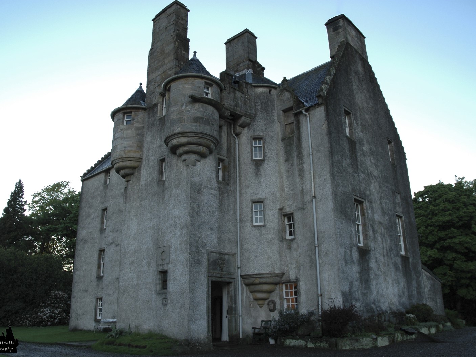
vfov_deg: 46.8
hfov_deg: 60.0
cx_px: 242
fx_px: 413
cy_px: 179
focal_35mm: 30
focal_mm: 18
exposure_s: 1/100
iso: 200
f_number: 5
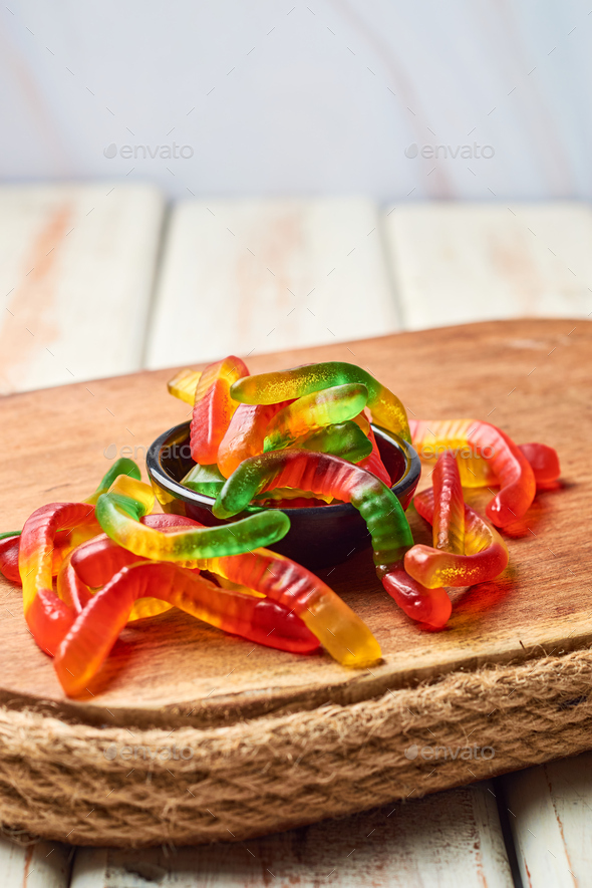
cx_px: 296
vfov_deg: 27.0
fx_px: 1850
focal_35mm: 75
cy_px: 444
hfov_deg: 18.2
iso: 100
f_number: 5.6
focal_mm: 50
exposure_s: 1/160
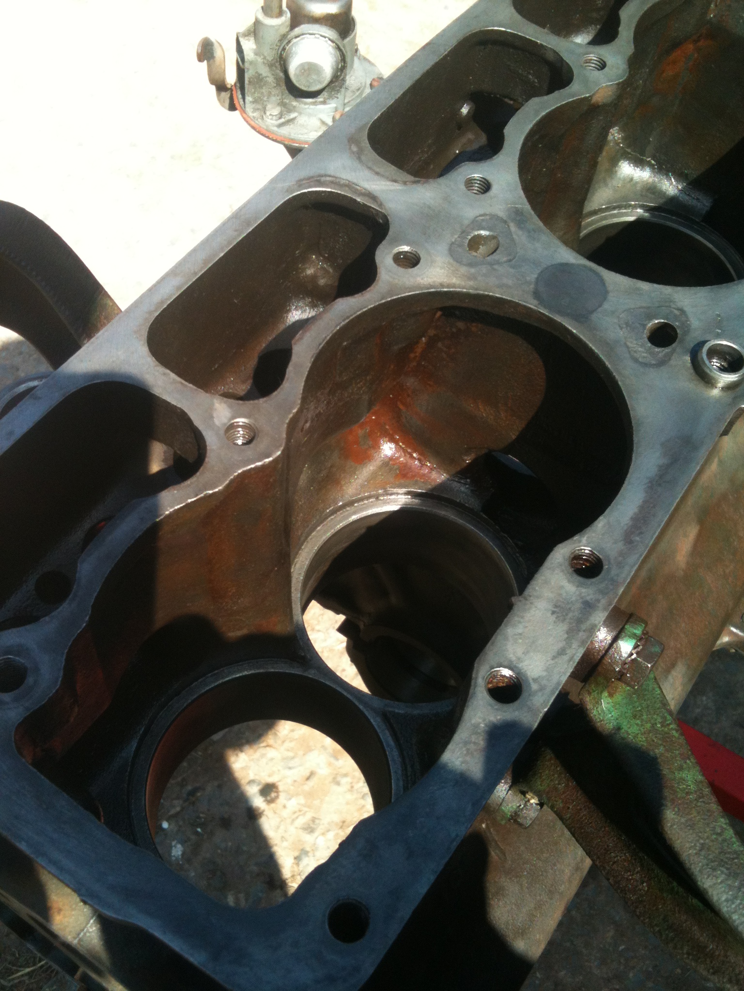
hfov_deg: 40.7
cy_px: 496
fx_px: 1003
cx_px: 372
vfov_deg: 52.6
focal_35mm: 35
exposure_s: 1/336
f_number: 2.8
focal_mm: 3.85
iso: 64
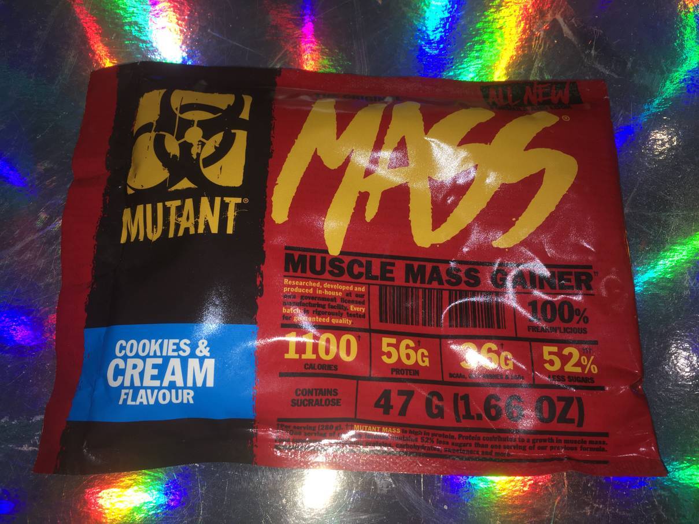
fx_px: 586
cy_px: 262
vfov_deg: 48.2
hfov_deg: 61.7
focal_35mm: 29
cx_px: 350
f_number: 2.2
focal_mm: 4.15
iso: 25
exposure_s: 1/158
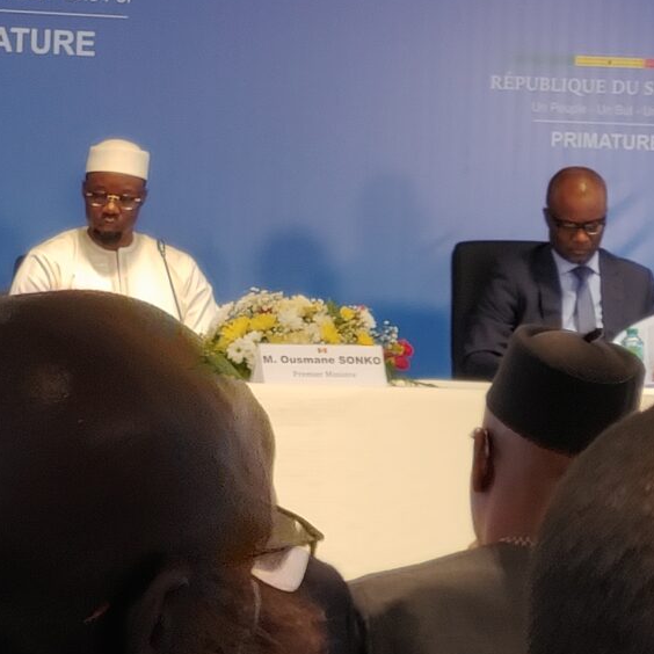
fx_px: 4531
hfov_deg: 8.2
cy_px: 282
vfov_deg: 8.3
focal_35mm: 212
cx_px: 141
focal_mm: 5.88
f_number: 2.4
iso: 200
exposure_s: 1/60
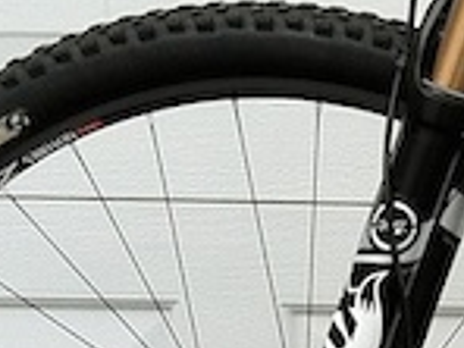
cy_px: 326
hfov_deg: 9.5
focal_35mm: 189
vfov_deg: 7.8
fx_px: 2533
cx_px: 1031
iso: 80
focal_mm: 3.85
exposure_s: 1/316
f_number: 2.8
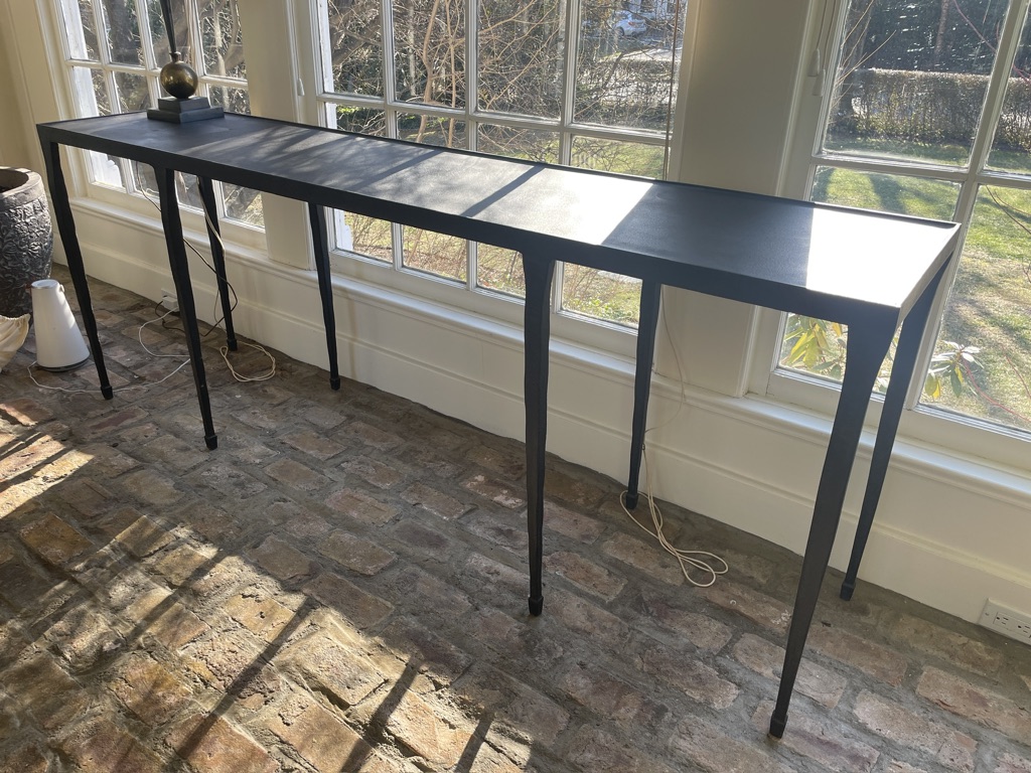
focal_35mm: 26
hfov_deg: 67.3
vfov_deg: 53.1
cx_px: 516
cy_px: 386
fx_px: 774
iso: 32
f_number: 1.6
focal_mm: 4.2
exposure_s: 1/183
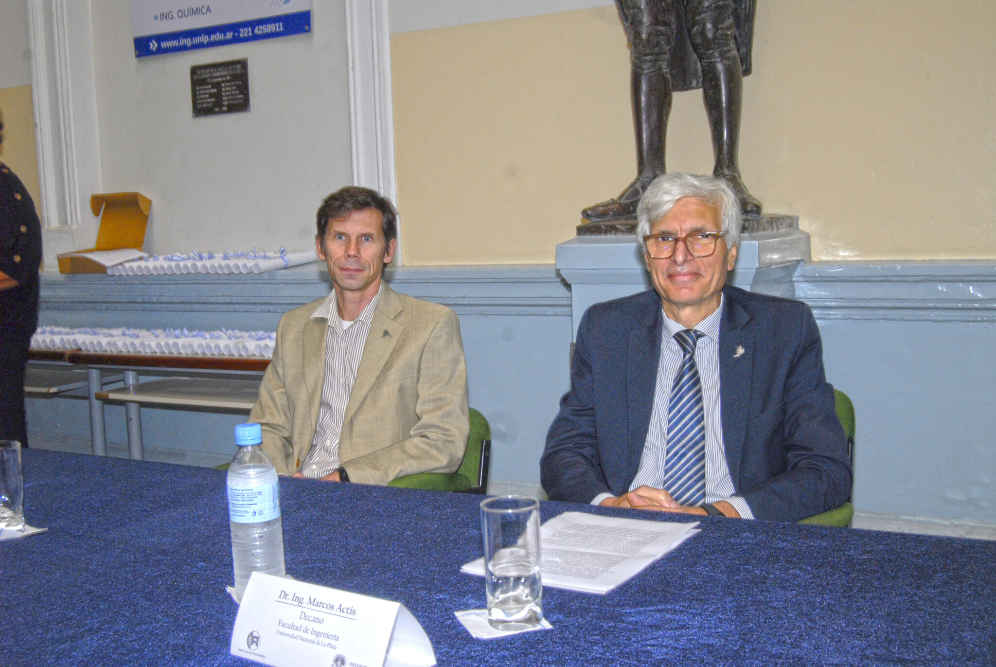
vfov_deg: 32.0
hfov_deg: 46.3
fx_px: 1163
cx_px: 498
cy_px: 334
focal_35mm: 42
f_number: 8
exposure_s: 1/125
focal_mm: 28
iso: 320
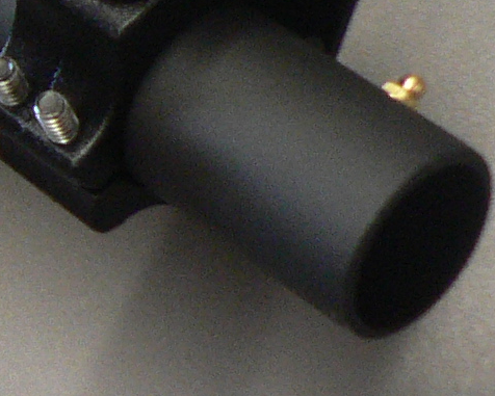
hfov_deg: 9.1
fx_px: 2769
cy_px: -422
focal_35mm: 189
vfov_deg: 7.8
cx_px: -751
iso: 200
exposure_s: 1/30
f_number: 2.8
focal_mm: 6
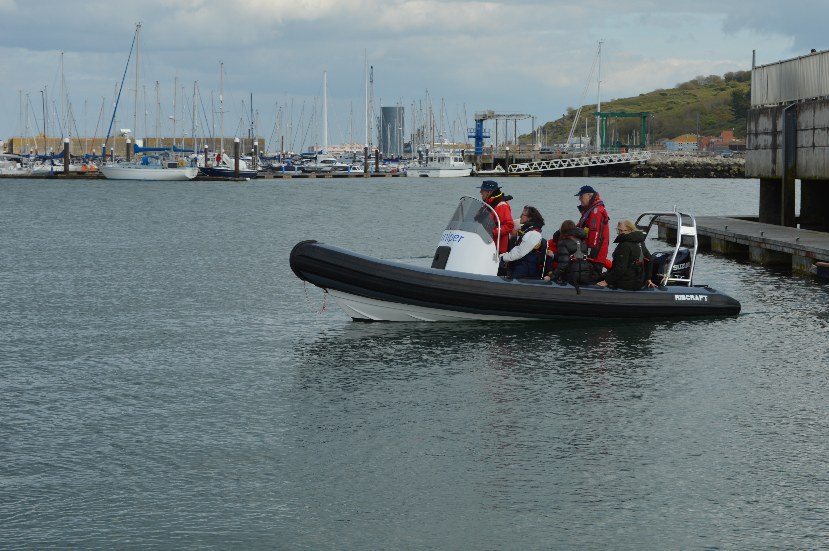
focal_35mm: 82
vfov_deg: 16.5
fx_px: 1898
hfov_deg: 24.6
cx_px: 414
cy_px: 276
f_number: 8
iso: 100
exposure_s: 1/250
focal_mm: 55
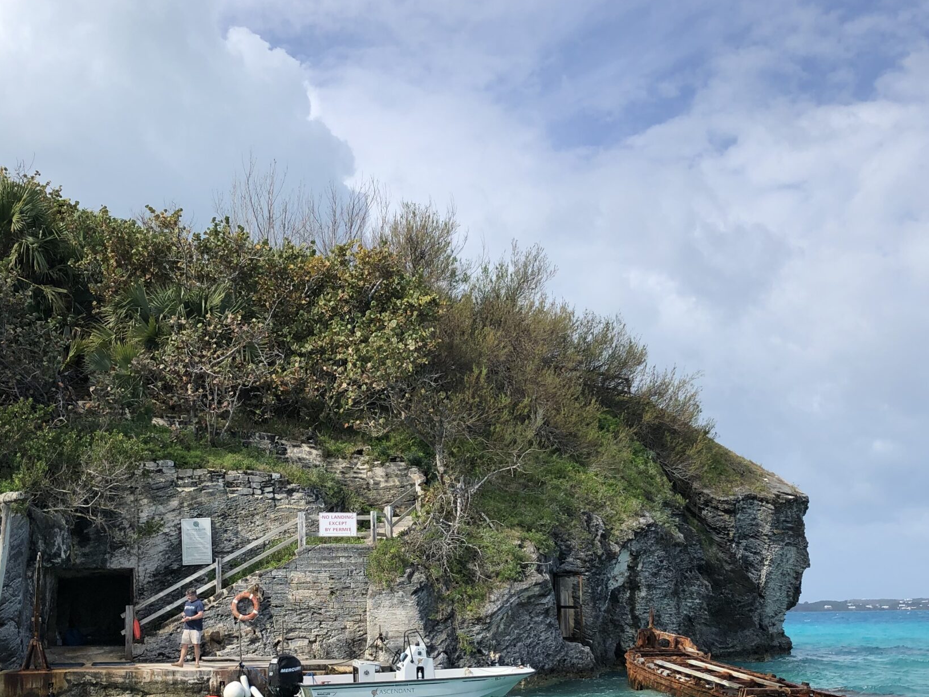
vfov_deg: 32.5
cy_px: 487
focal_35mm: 44
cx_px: 364
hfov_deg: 42.7
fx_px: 1181
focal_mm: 3.99
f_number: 1.8
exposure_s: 1/2000
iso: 20
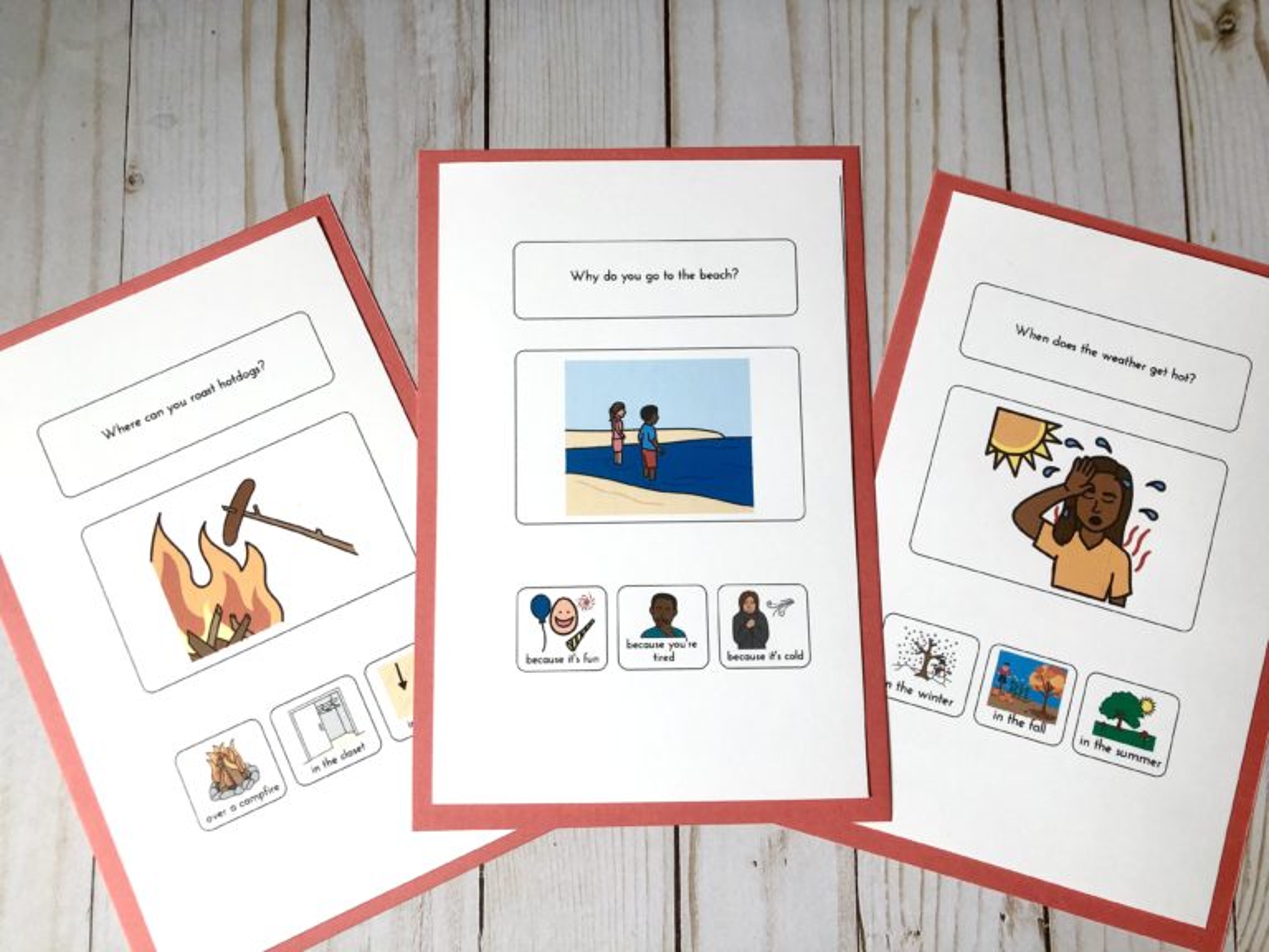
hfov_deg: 63.4
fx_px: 1026
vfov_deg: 49.7
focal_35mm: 28
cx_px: 634
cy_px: 476
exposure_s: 1/276
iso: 20
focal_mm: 3.99
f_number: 1.8
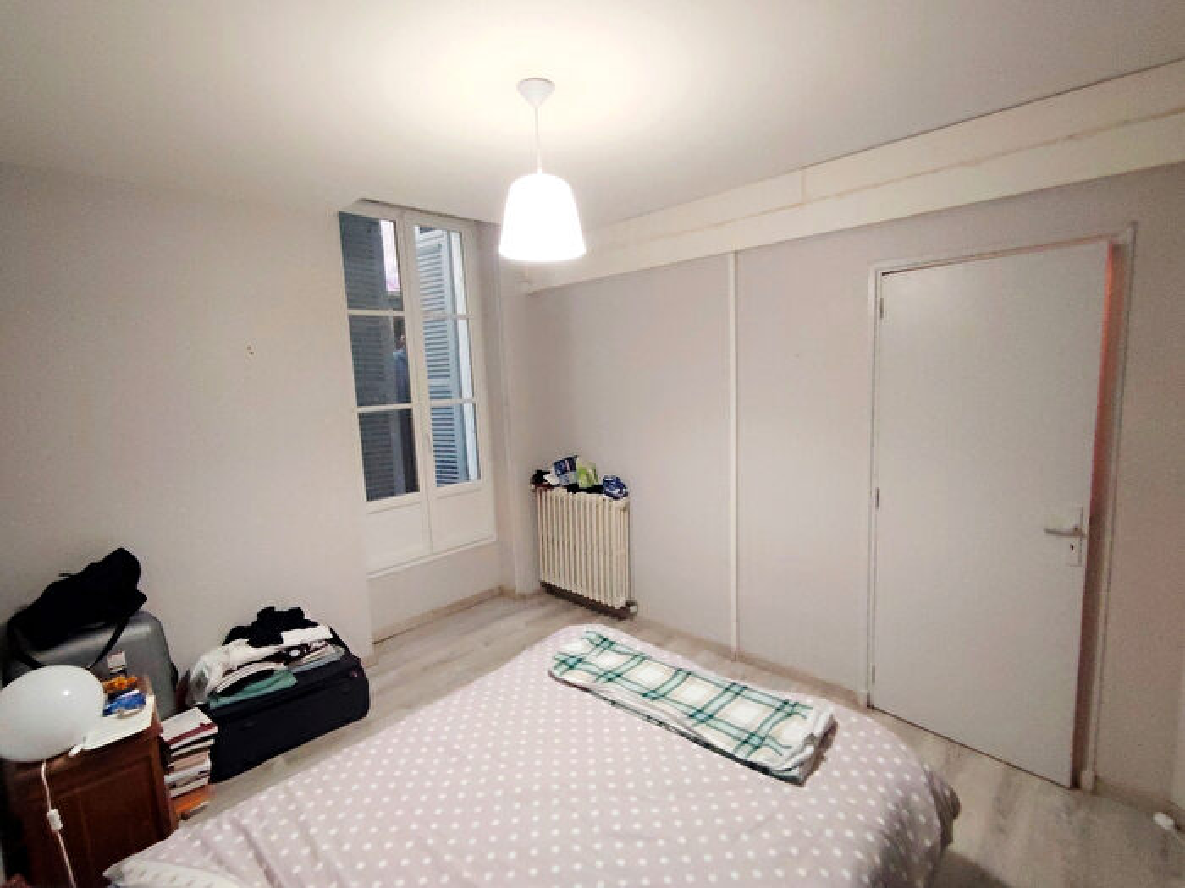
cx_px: 592
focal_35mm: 17
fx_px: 582
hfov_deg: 91.0
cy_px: 444
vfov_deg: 74.7
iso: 617
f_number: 2.2
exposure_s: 1/33.3
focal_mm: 1.43
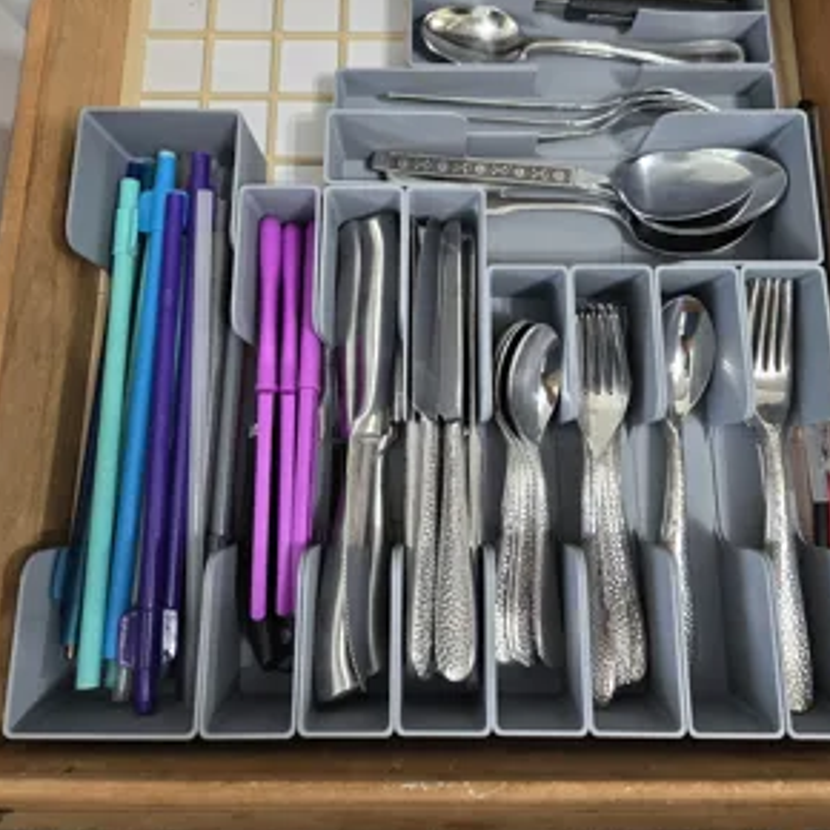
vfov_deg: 55.9
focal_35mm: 28
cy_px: 266
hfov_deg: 57.3
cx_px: 421
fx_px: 760
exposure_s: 1/120
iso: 250
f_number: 1.8
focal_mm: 5.4
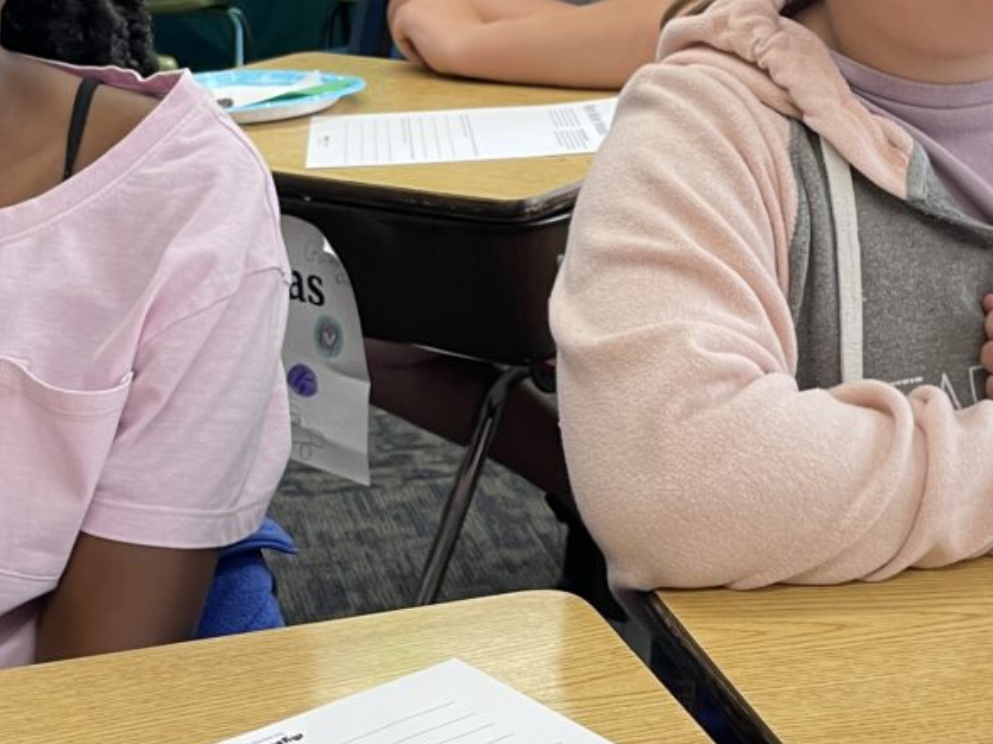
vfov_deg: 21.6
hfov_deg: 28.5
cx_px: 389
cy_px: 433
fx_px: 1950
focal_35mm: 68
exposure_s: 1/60
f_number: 1.6
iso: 80
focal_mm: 4.2
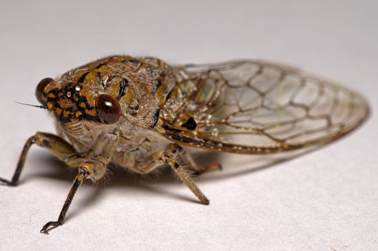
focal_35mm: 124
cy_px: 125
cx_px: 168
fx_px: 1301
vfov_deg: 11.0
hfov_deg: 16.5
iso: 100
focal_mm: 105
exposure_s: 1/200
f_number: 29
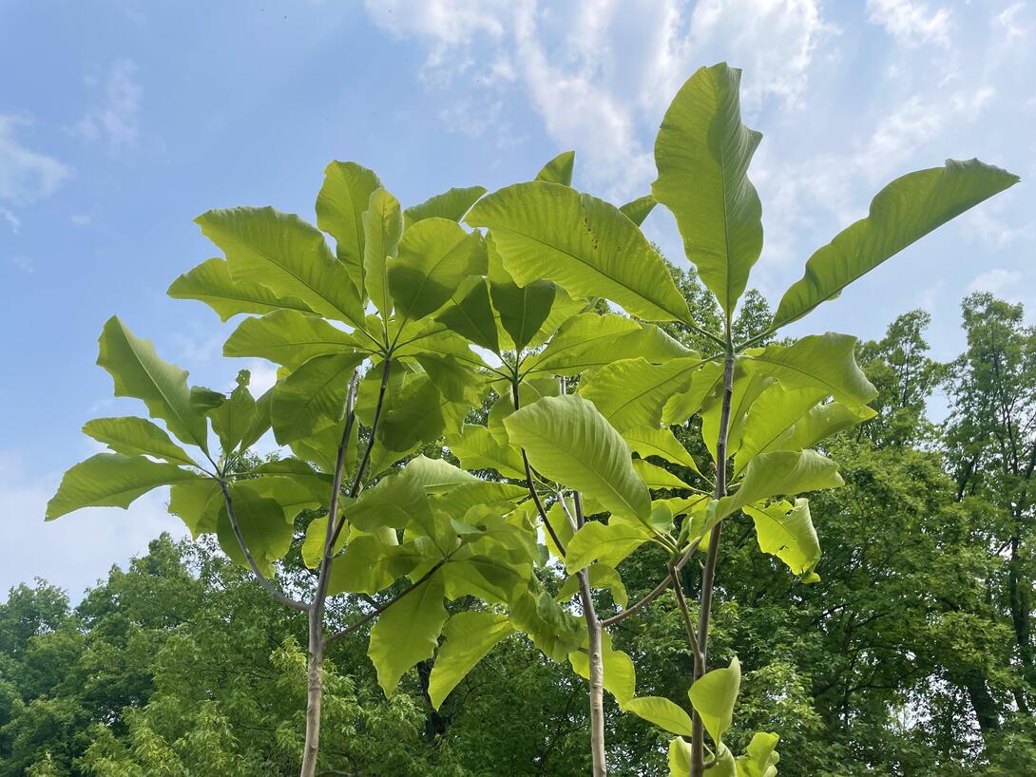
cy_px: 388
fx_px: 778
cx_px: 518
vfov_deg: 53.1
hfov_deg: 67.3
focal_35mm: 26
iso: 32
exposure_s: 1/4651
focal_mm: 4.2
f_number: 1.6
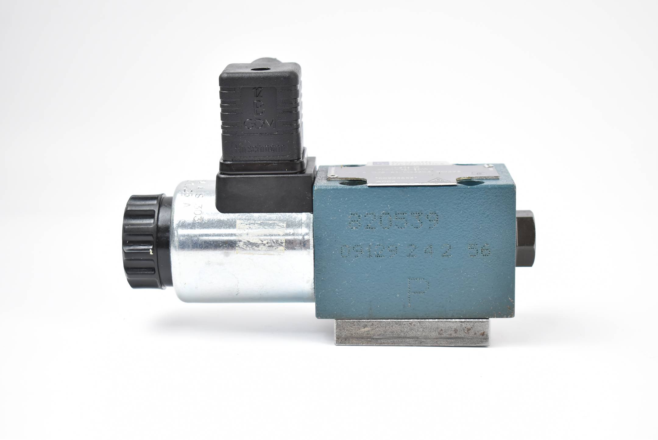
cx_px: 329
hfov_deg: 28.1
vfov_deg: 19.0
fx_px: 1317
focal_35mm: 72
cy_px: 220
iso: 640
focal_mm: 48
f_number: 5.3
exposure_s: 1/80
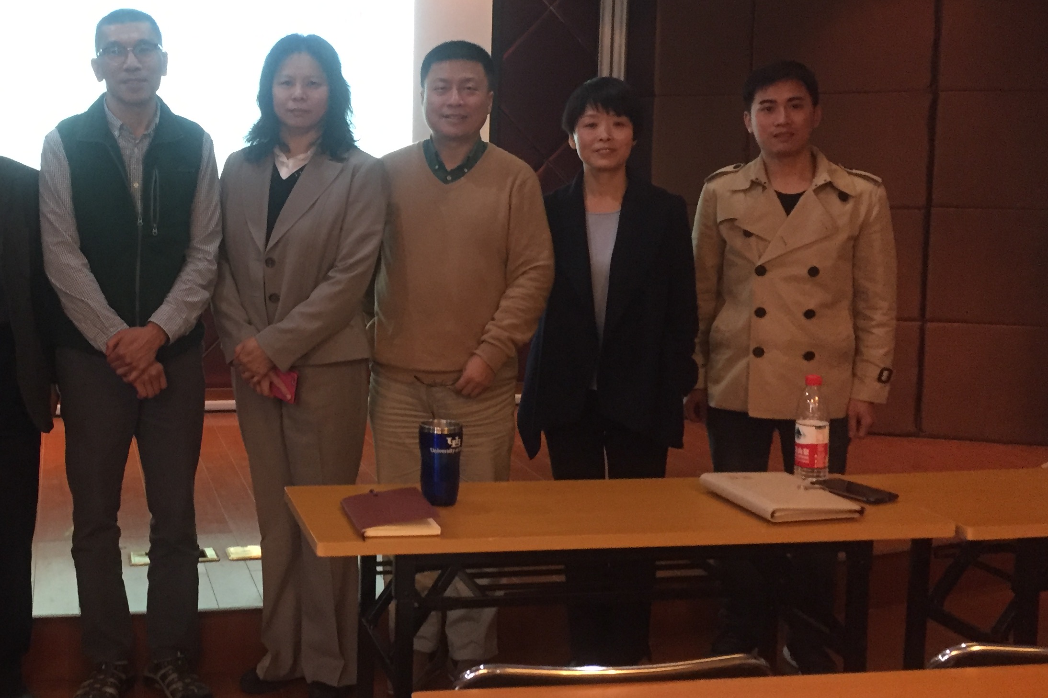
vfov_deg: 29.8
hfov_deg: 42.4
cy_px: 271
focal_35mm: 45
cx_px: 276
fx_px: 1310
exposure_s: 1/33
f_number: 2.2
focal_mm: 4.15
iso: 250
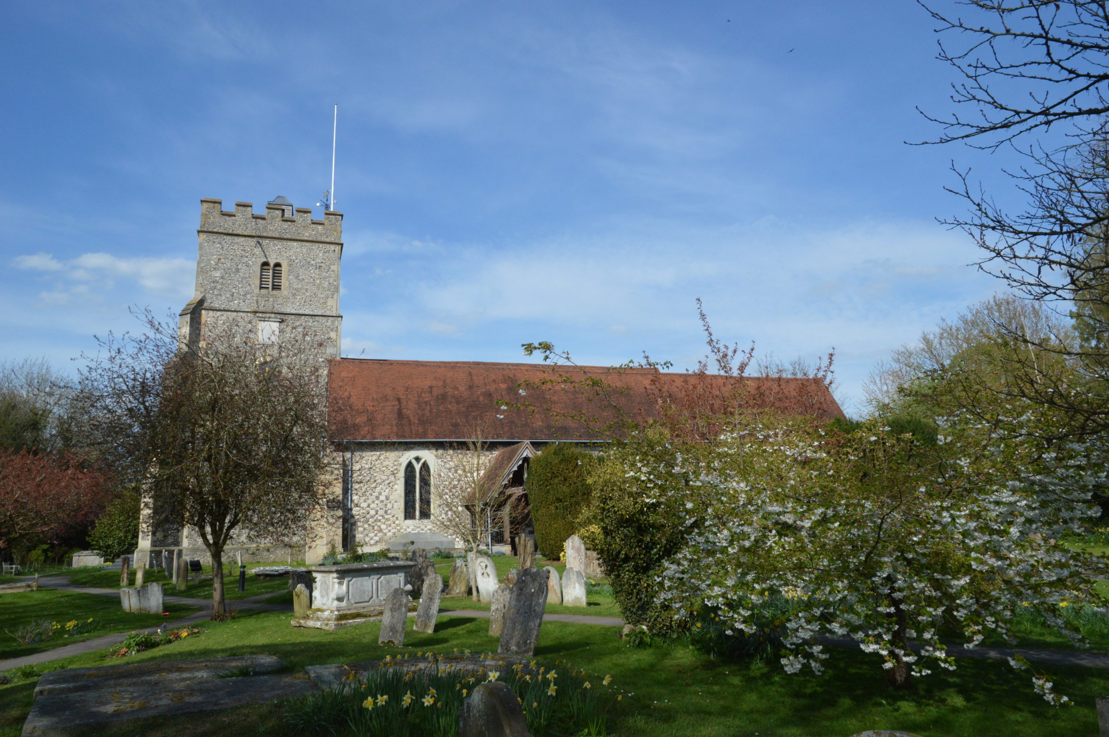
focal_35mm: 24
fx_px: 739
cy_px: 368
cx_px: 554
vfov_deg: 53.0
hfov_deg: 73.8
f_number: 13
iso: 800
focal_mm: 16
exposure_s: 1/640
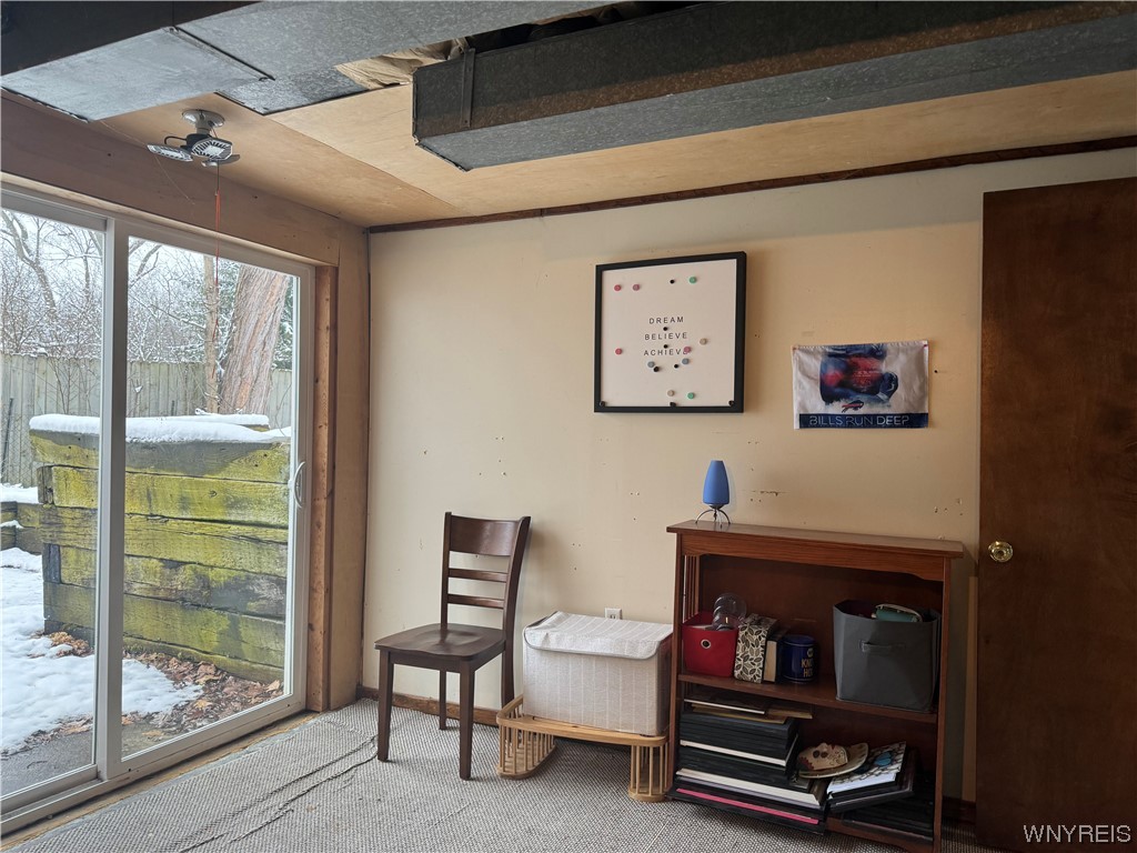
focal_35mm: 24
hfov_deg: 71.6
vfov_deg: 56.8
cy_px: 426
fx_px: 788
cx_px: 568
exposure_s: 1/60
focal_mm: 6.86
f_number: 1.78
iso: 160
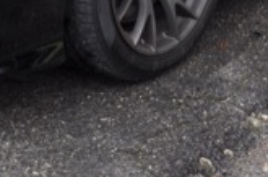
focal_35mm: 131
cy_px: -153
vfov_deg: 9.8
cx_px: 227
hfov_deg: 15.6
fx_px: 972
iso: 200
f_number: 7.1
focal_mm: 18
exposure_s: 1/200
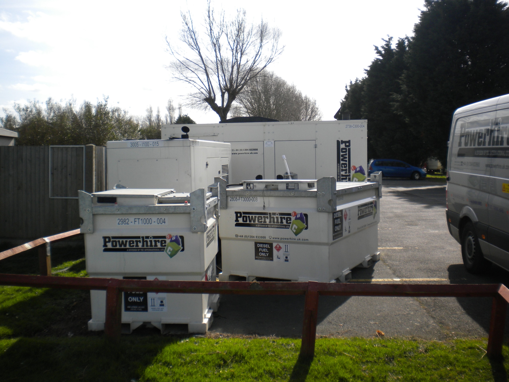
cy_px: 191
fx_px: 515
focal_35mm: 35
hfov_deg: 52.6
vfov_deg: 40.7
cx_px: 254
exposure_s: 1/565
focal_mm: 6.3
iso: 80
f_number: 4.6
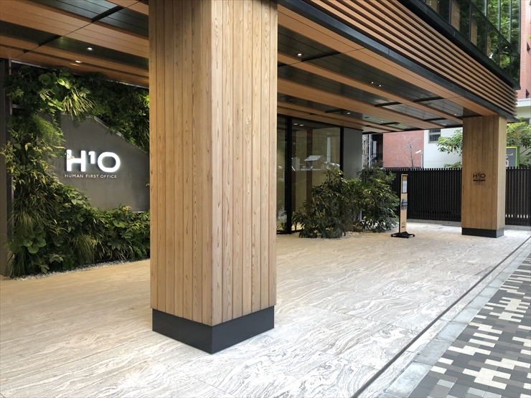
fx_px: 430
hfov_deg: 63.4
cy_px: 199
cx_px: 266
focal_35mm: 28
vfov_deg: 49.7
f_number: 1.8
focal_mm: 3.99
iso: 100
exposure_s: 1/100
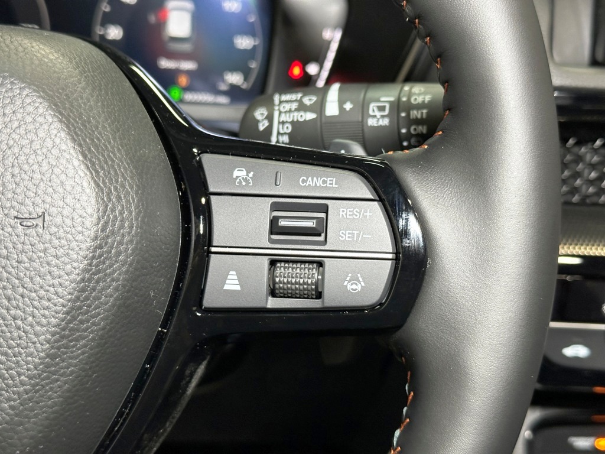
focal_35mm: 48
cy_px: 227
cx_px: 302
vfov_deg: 30.3
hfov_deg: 39.7
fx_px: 839
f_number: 1.78
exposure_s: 1/40
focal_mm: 6.86
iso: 500
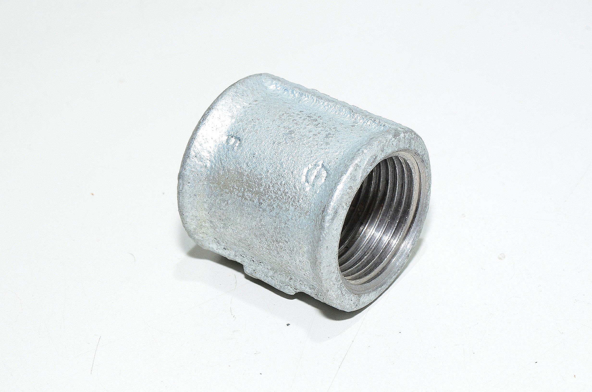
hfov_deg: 13.1
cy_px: 196
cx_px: 296
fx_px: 2585
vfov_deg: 8.7
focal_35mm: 158
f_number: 16
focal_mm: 105
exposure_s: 1/50
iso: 1600
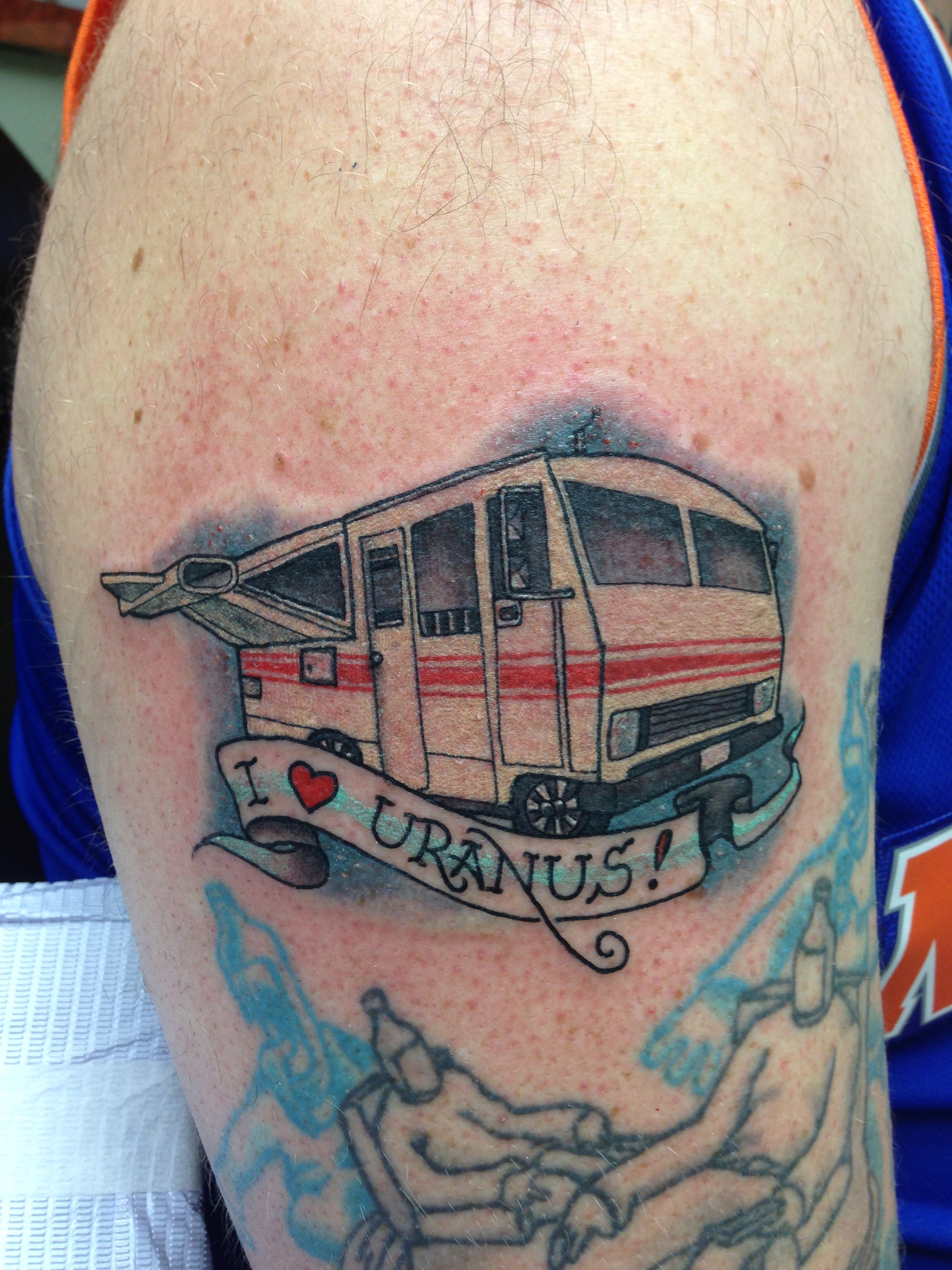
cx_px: 476
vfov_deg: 55.4
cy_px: 635
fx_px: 1210
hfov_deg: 42.9
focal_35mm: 33
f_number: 2.4
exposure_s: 1/30
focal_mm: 4.12
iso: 64
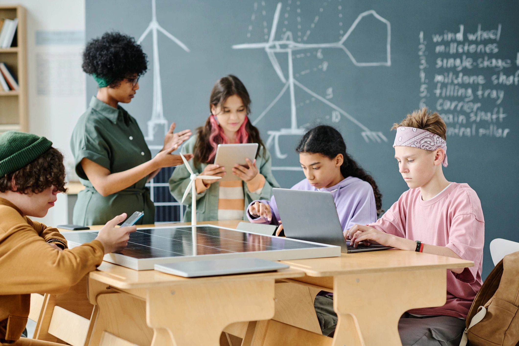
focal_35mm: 85
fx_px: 1225
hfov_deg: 23.9
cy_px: 173
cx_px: 260
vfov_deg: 16.1
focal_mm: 85
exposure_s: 1/160
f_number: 2.8
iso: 800
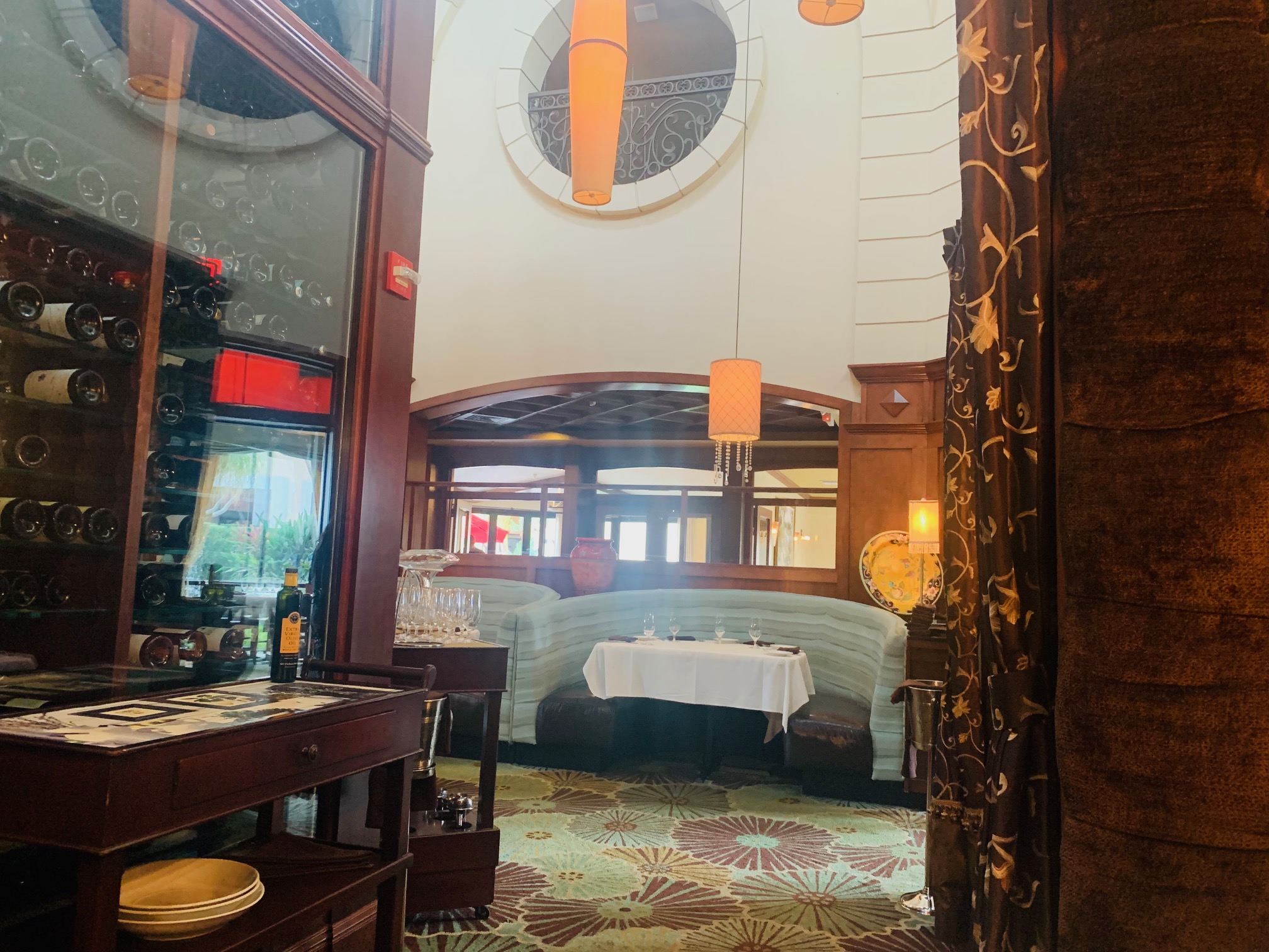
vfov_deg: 53.1
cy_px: 476
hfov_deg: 67.3
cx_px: 634
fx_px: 953
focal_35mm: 26
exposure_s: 1/30
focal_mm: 4.25
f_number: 1.8
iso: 320
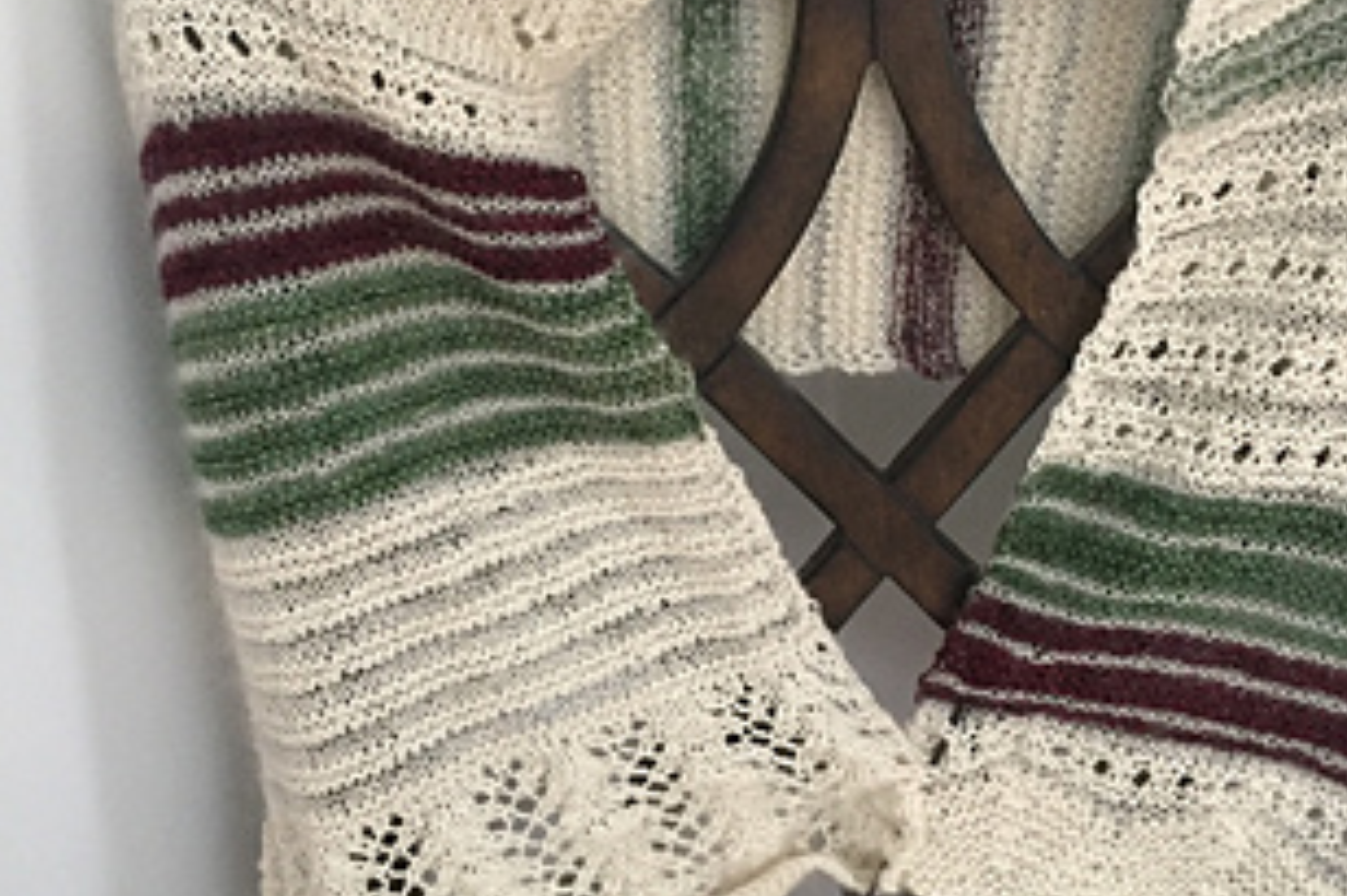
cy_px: 358
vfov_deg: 27.4
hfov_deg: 40.2
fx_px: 1832
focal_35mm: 49
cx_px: 816
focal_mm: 4.15
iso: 200
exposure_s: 1/30
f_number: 2.2
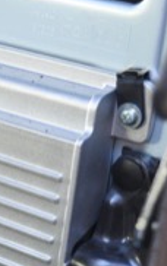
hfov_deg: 9.9
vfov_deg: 17.2
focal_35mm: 121
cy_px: 167
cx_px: -193
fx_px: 880
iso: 800
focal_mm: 18
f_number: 4
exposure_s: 1/60
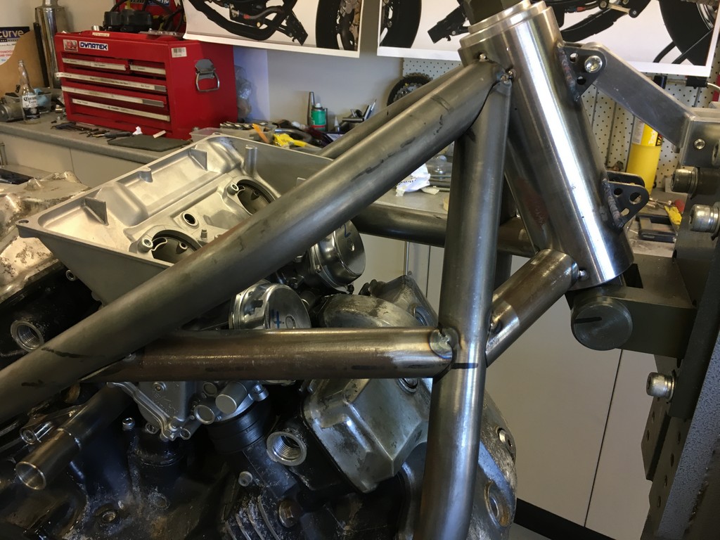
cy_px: 270
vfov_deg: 48.2
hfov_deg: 61.7
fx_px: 603
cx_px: 360
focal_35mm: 29
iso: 80
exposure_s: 1/33
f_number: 2.2
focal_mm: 4.15
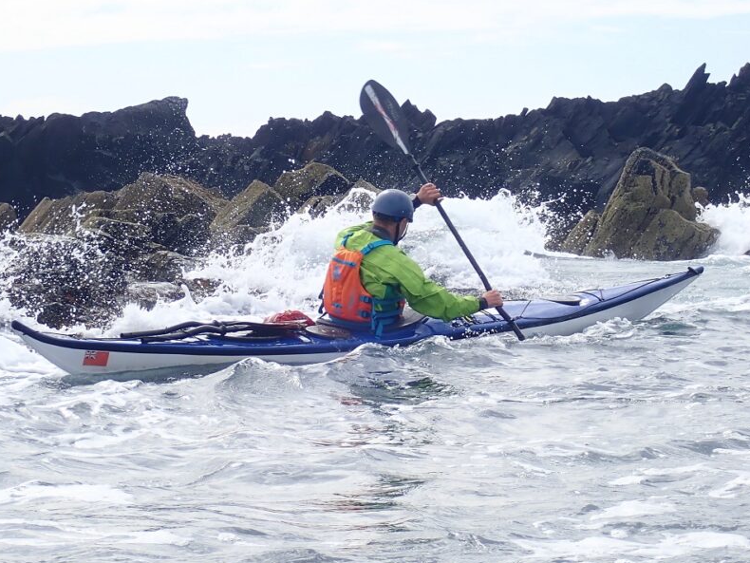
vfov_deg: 18.2
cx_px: 375
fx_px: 1756
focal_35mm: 81
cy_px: 283
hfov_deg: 24.1
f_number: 5.6
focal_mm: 14.41
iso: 100
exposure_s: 1/320
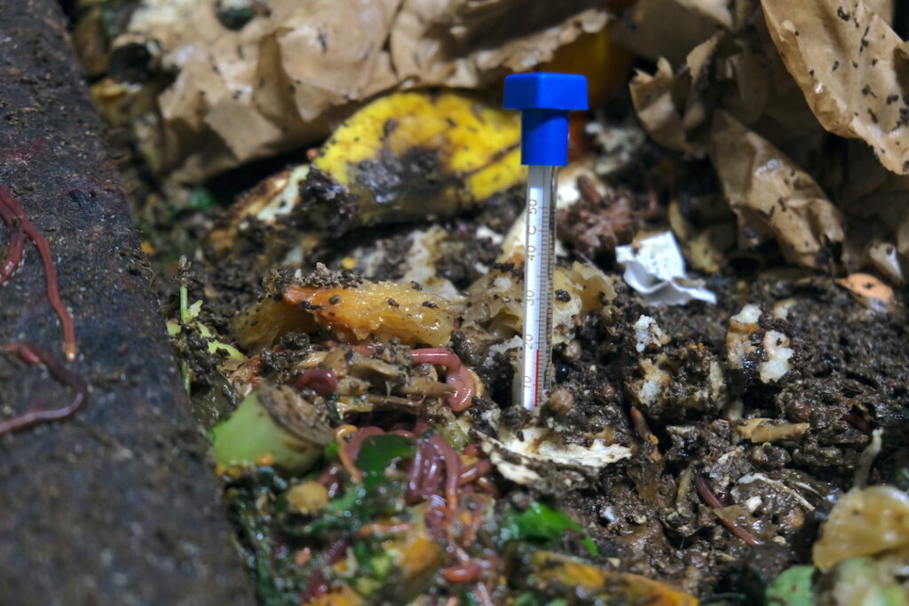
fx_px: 1187
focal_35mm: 47
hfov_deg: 41.9
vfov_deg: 28.7
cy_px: 303
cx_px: 454
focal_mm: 31.5
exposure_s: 1/25
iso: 1000
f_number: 3.6
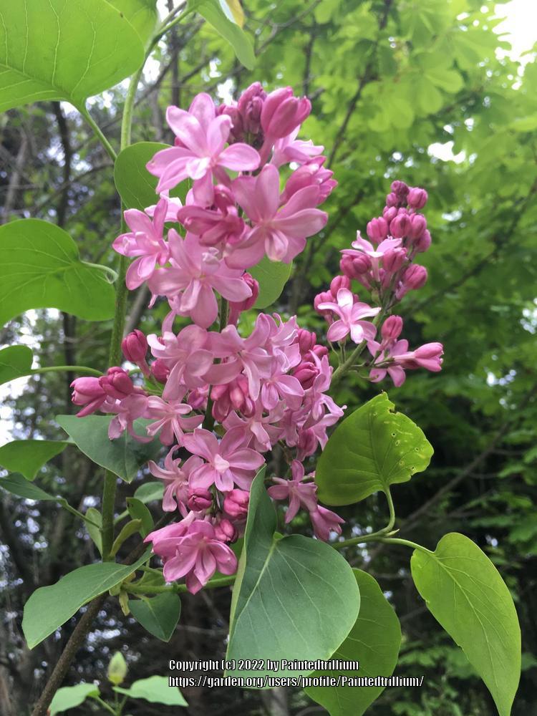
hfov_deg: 48.2
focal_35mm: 29
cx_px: 268
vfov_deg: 61.7
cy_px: 358
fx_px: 600
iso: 40
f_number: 2.2
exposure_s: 1/120
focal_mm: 4.15
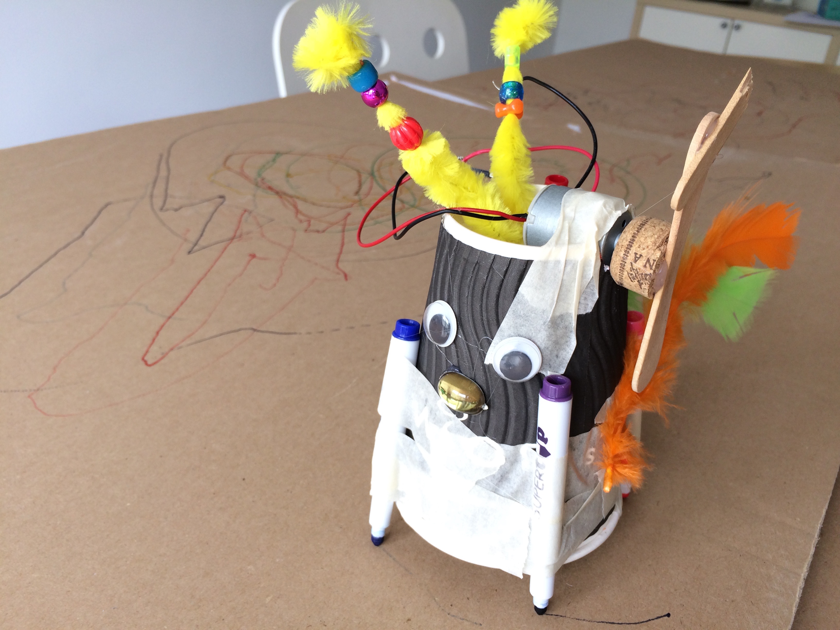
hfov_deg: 61.7
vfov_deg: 48.2
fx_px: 704
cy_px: 315
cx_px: 420
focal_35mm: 29
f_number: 2.2
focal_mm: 4.15
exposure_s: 1/50
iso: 40
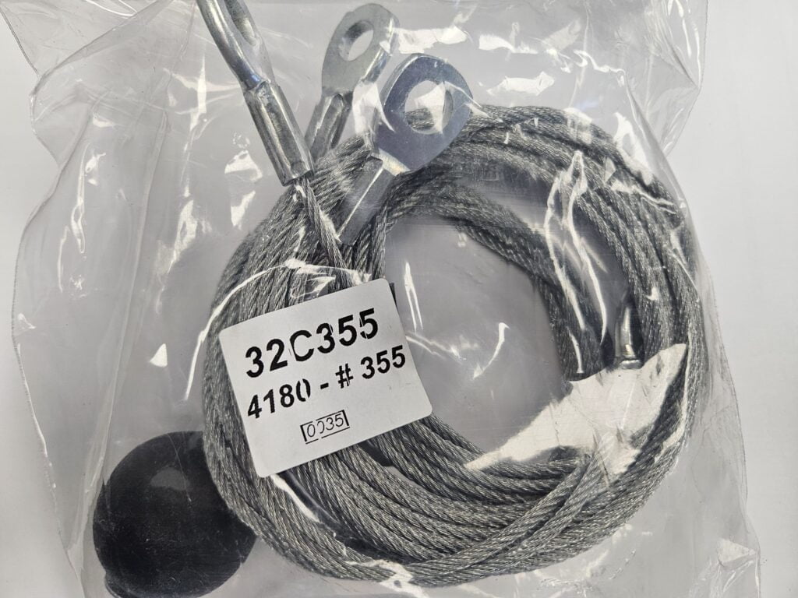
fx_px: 530
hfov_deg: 73.9
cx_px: 399
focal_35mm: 23
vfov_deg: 58.9
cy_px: 299
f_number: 1.8
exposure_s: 1/180
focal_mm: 5.4
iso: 160
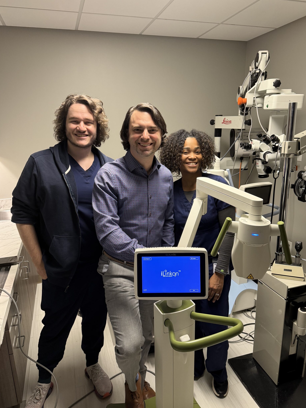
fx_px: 295
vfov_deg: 69.4
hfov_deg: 54.9
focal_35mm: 25
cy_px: 207
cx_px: 155
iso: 250
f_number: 1.78
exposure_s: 1/50
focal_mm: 6.76
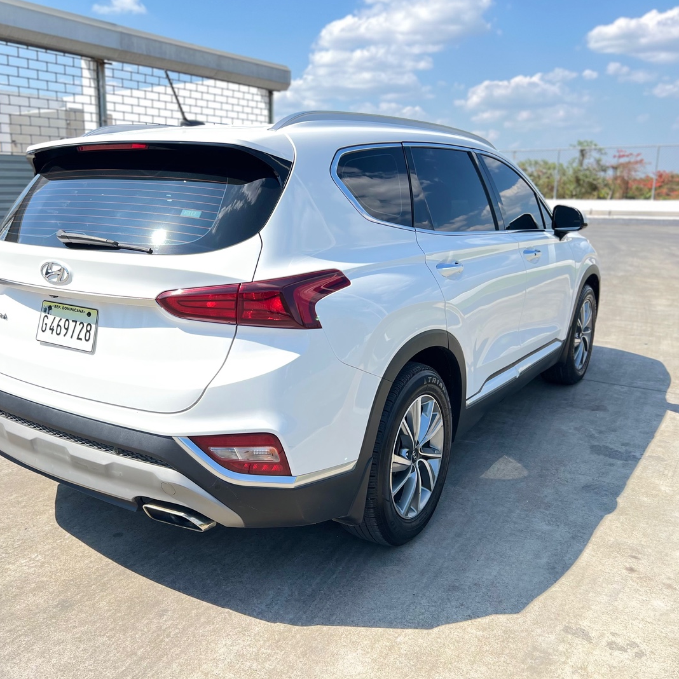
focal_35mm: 31
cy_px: 337
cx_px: 251
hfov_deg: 51.9
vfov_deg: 52.5
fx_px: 688
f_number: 1.5
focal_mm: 5.7
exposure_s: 1/1553
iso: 50
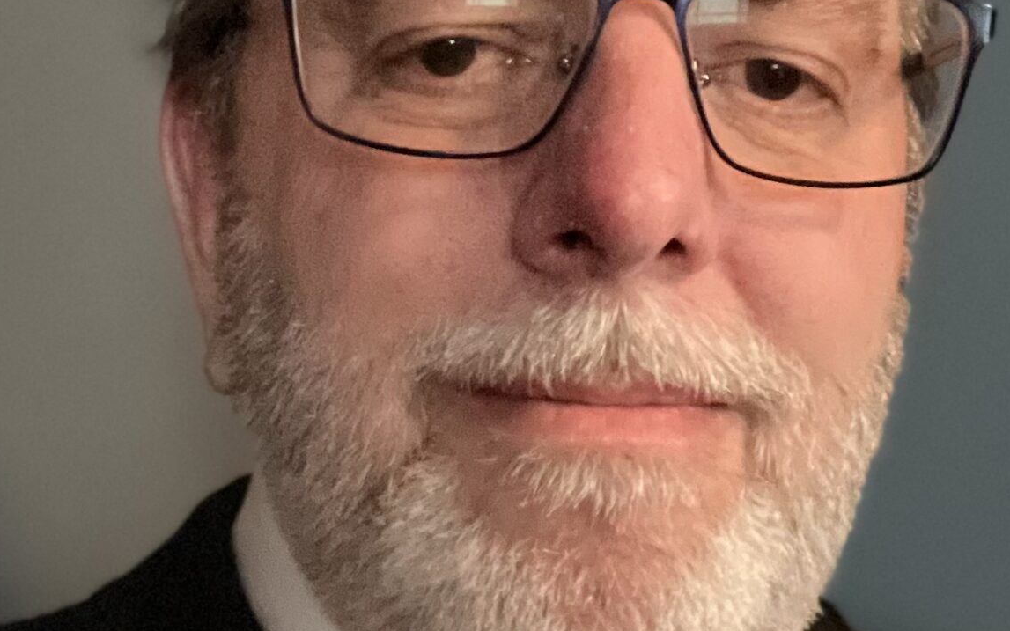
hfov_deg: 29.0
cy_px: 302
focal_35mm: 71
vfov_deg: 18.3
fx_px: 1954
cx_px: 554
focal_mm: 2.71
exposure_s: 1/15
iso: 1000
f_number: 2.2
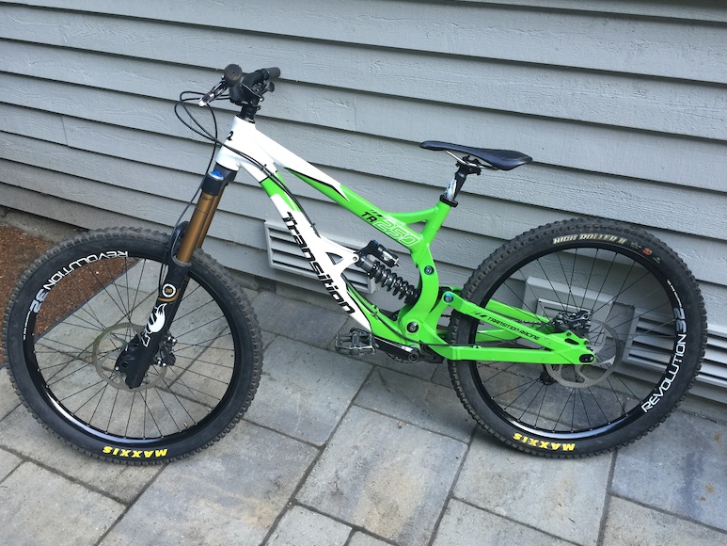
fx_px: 630
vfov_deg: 46.8
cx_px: 359
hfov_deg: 60.0
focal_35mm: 30
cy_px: 275
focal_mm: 4.15
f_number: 2.2
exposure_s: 1/15
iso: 32
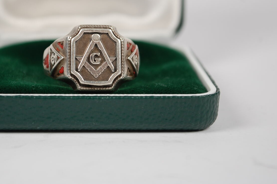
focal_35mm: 119
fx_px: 913
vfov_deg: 11.5
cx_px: 88
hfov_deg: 17.2
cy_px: 52
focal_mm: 55
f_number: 5.6
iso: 200
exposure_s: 1/125
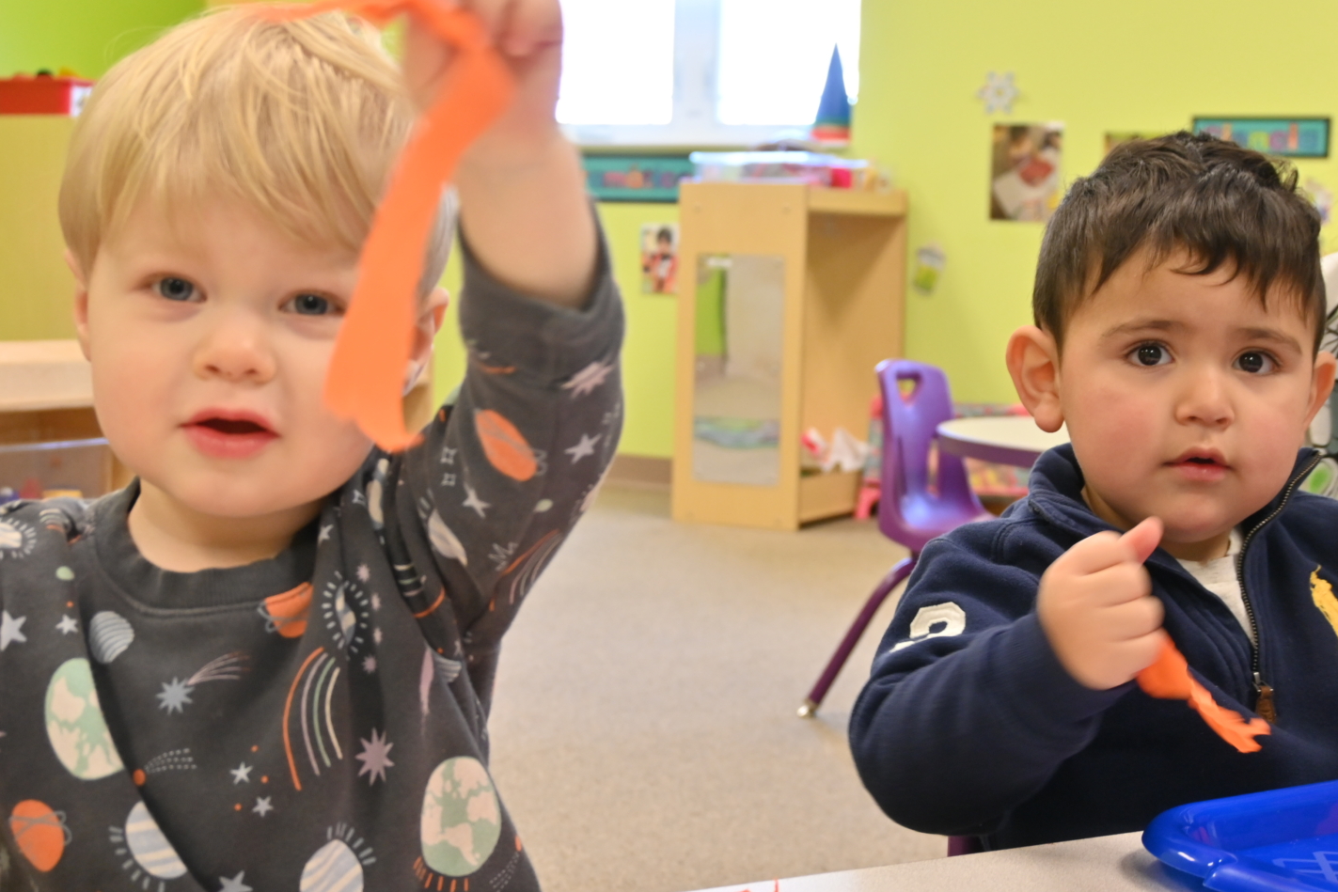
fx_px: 2206
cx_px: 645
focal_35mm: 59
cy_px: 476
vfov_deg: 22.9
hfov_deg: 33.7
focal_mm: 27.5
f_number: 4.5
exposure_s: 1/40
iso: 560
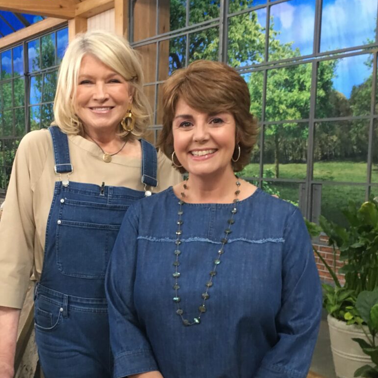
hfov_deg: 45.6
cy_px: 193
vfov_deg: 46.0
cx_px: 139
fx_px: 445
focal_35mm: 36
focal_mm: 4.15
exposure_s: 1/15
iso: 50
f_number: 2.2
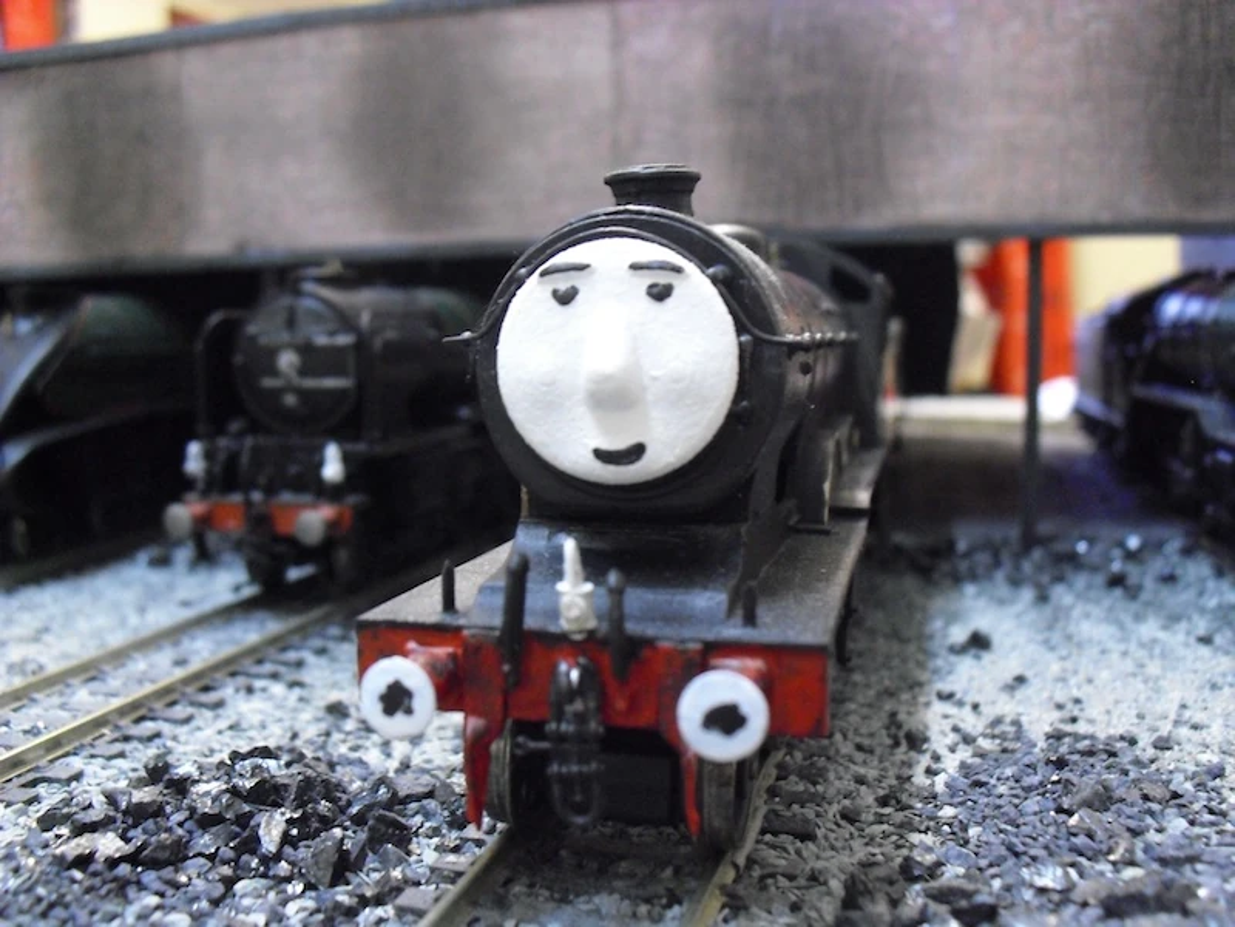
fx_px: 1284
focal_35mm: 36
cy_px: 464
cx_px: 618
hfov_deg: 51.4
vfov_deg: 39.7
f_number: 3.1
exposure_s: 1/20
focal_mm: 6.3
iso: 800
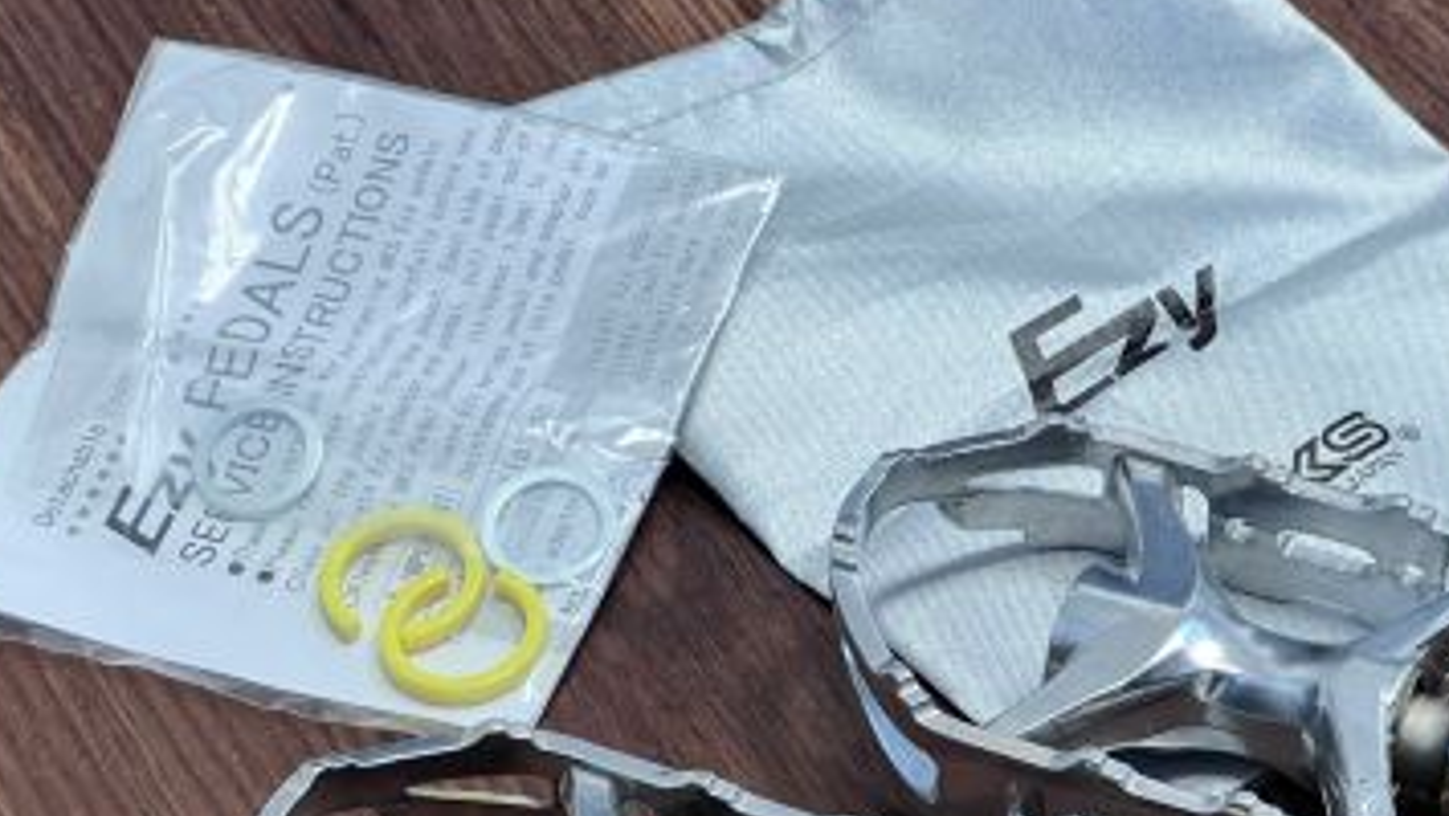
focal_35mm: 138
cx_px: 869
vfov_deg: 8.8
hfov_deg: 15.5
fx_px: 5304
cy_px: 588
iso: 320
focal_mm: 9
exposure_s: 1/50
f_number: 2.8
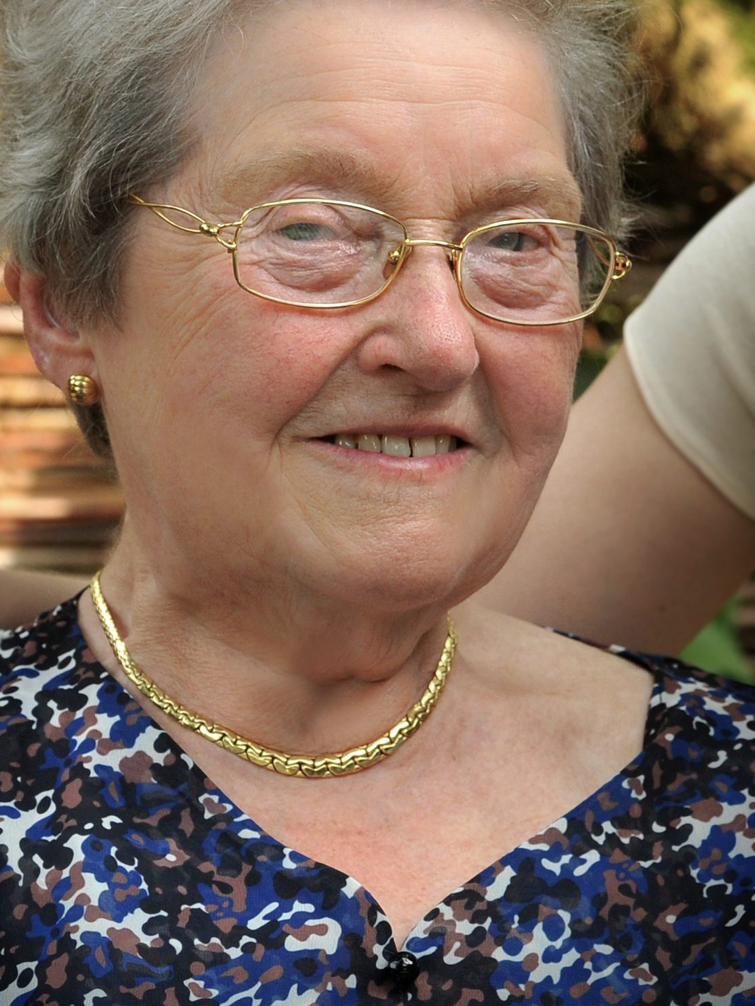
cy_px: 396
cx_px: 323
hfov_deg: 13.8
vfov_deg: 18.4
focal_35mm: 107
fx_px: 3112
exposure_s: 1/320
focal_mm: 80
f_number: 9
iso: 1000
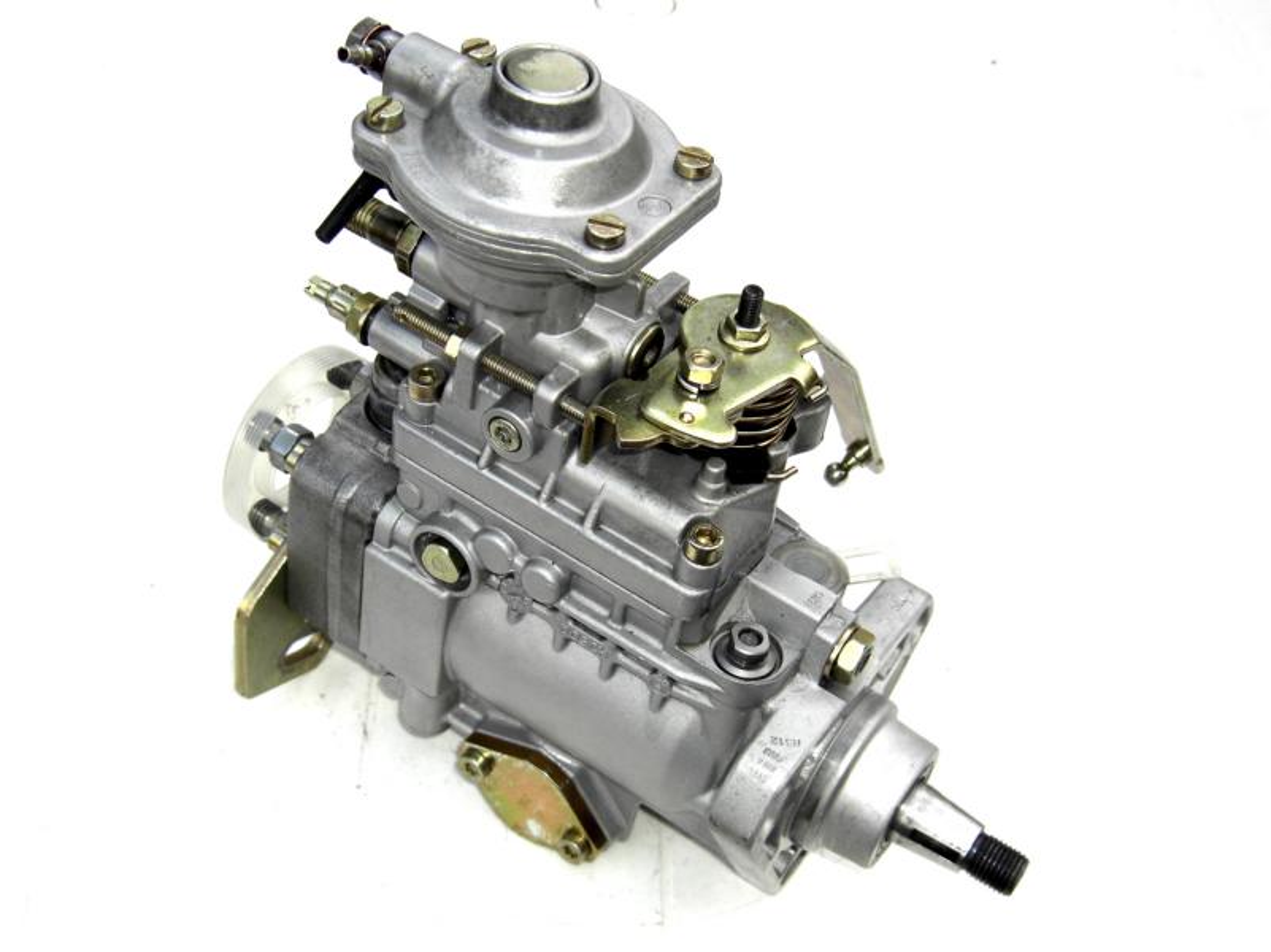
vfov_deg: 37.7
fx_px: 1395
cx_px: 636
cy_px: 476
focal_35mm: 38
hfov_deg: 49.0
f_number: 2.8
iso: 80
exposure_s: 1/200
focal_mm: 7.9
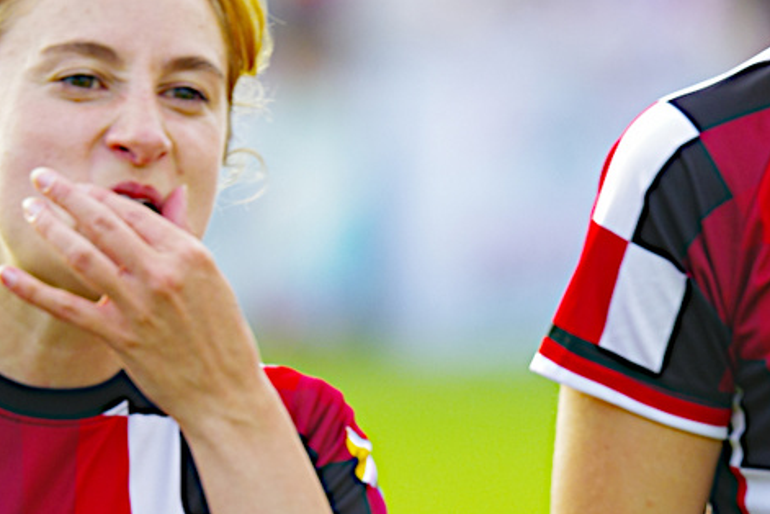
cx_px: 162
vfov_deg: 1.3
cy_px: 198
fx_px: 22735
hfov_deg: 1.9
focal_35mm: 1063
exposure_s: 1/400
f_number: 2.8
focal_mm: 200
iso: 160
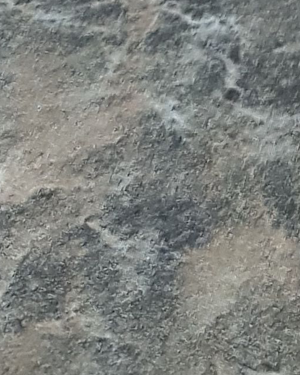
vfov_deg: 9.4
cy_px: -765
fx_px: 1776
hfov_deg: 8.8
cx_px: 704
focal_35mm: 160
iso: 200
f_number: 1.7
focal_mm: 4.2
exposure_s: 1/18
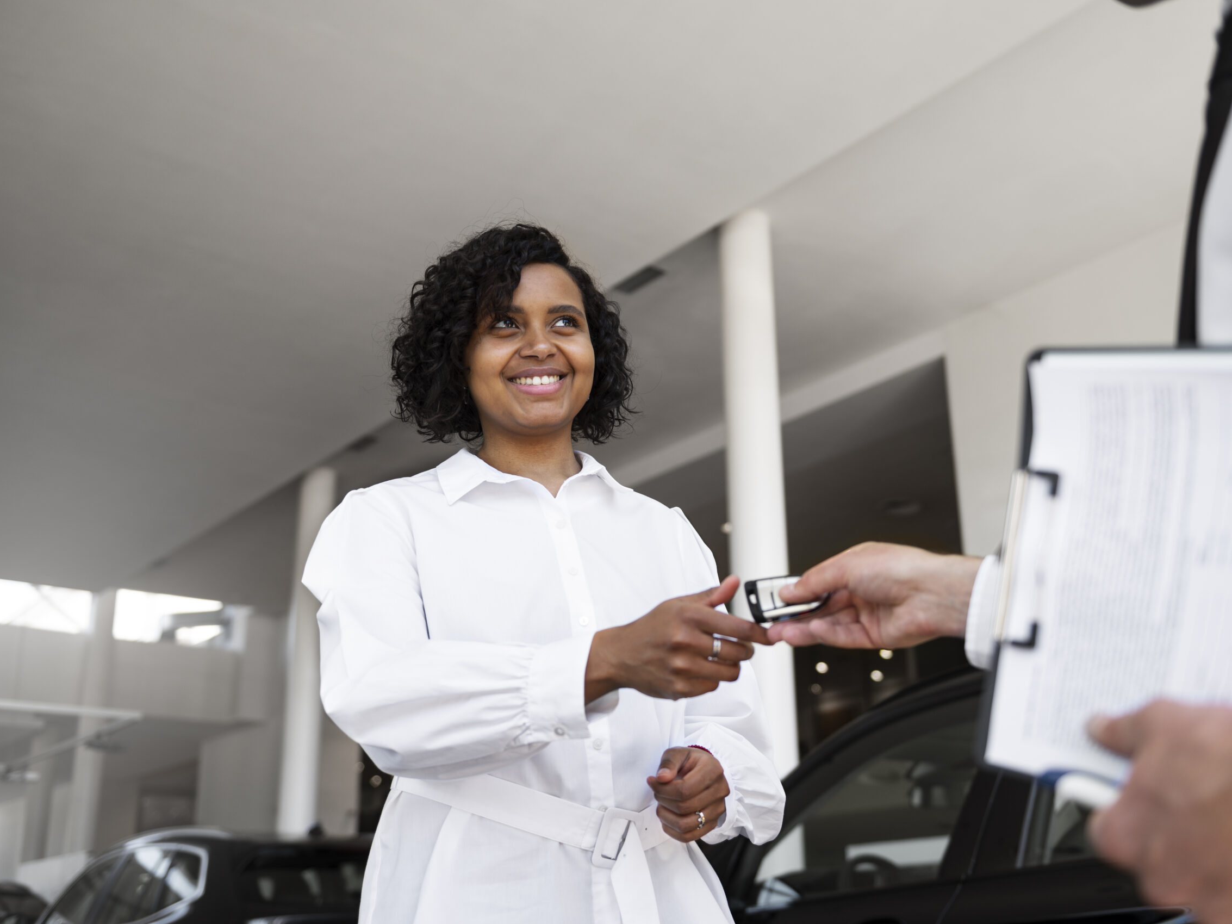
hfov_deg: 49.0
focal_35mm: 38
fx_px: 1352
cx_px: 650
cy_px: 461
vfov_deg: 37.7
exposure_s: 1/320
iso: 125
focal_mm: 35
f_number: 2.8
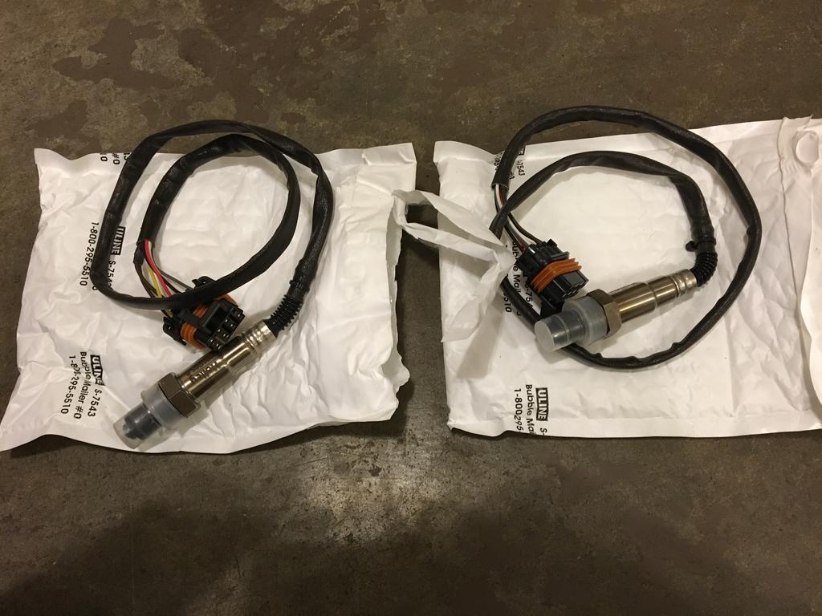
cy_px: 308
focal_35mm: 29
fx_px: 689
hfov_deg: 61.7
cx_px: 411
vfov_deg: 48.2
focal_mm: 4.15
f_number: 2.2
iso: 160
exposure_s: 1/30
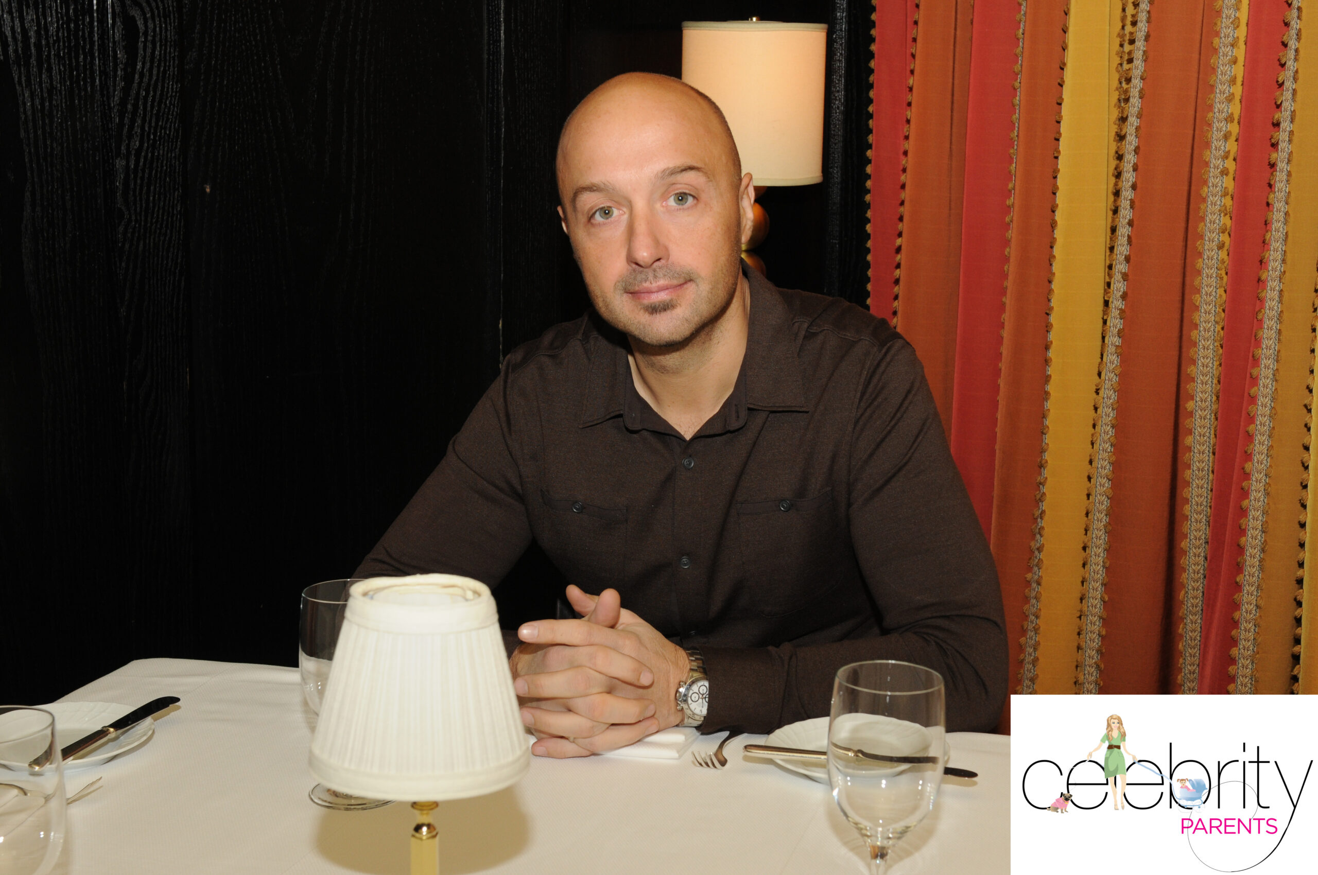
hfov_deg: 37.9
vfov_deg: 25.7
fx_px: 1920
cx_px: 659
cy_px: 438
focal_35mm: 52
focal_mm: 35
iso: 400
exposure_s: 1/60
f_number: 7.1
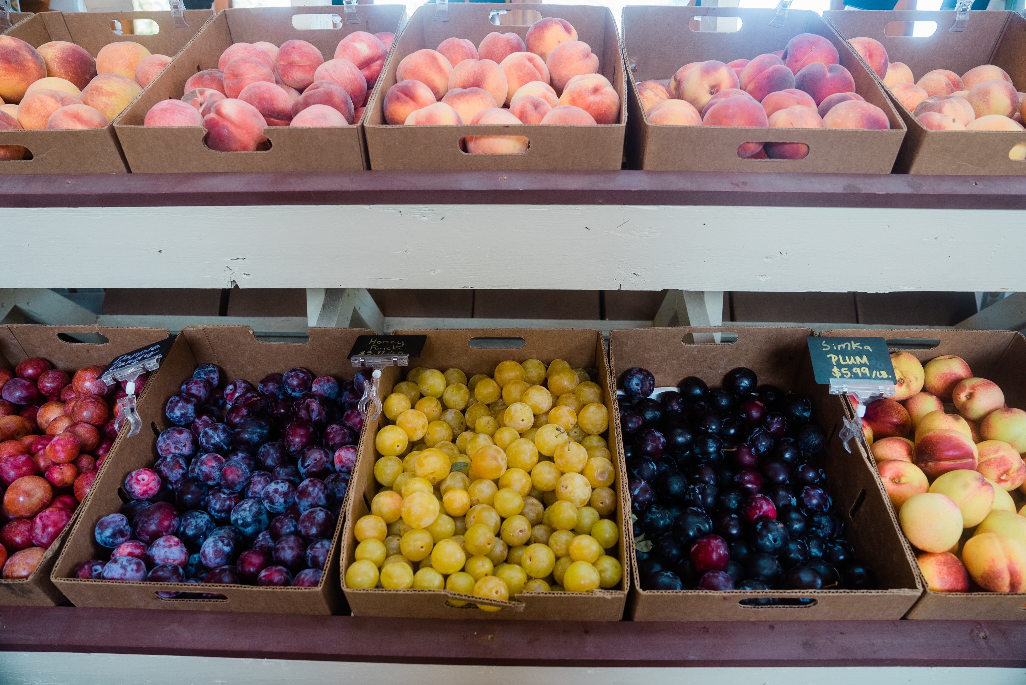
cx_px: 513
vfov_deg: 53.2
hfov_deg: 73.7
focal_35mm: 24
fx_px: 684
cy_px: 342
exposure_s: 1/160
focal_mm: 24
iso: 800
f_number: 4
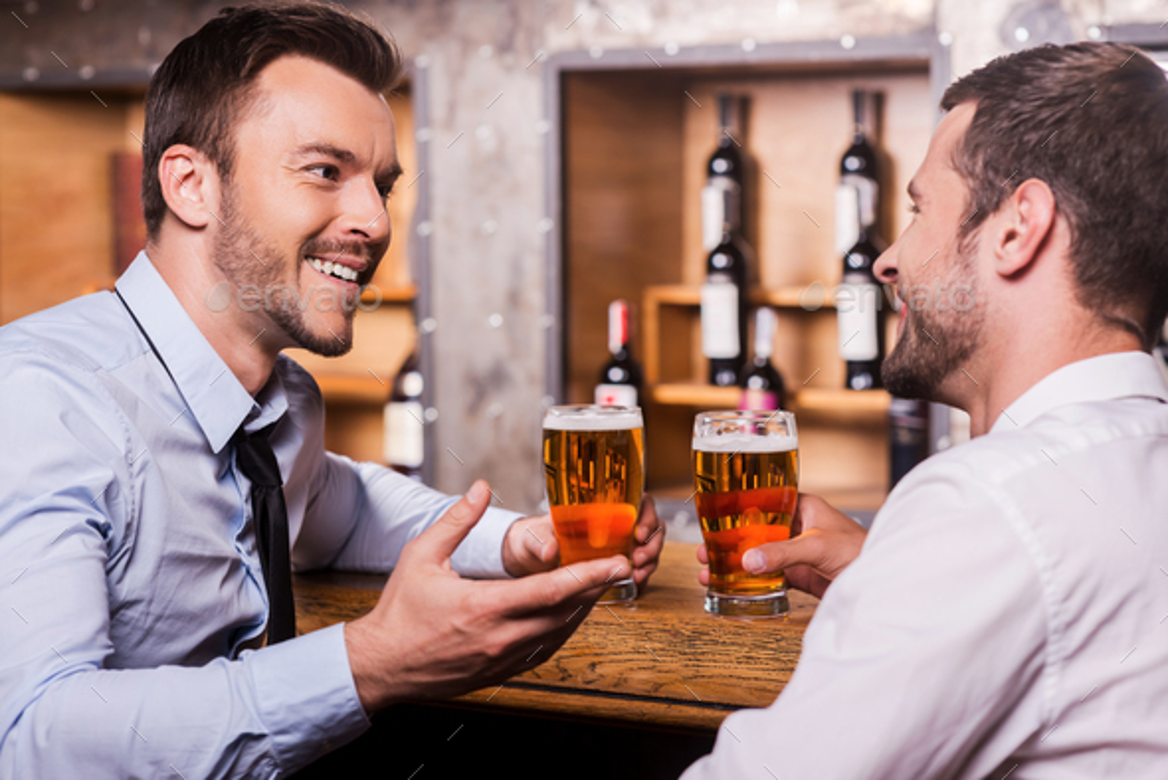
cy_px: 390
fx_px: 2759
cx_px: 584
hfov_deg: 23.9
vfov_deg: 16.1
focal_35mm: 85
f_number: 4
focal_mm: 85
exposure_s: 1/160
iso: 125
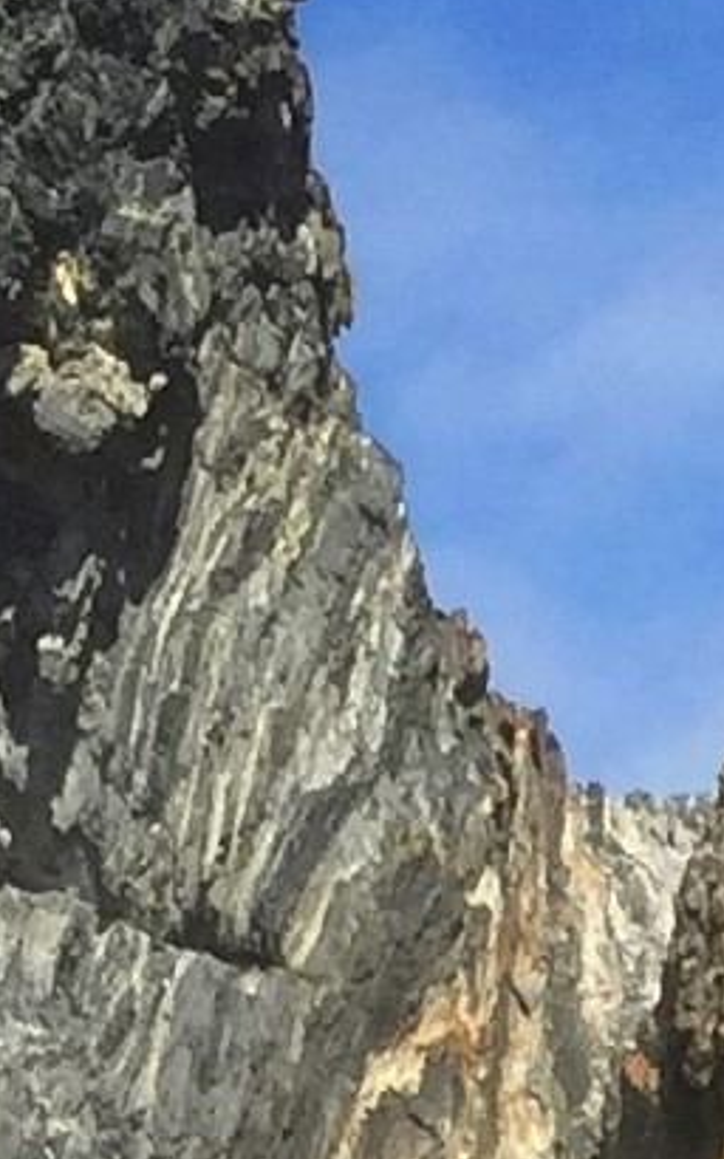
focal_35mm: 201
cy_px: 3022
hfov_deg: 6.5
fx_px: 6350
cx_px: 997
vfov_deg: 9.1
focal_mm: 4.15
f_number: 2.2
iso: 32
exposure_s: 1/2198
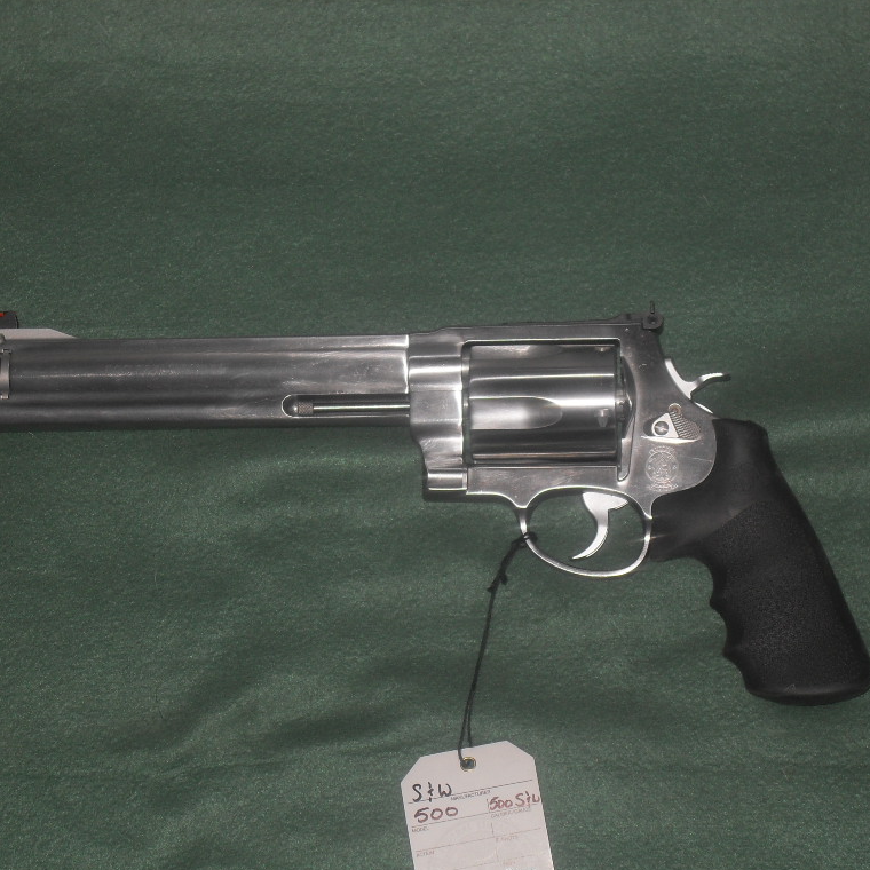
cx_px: 457
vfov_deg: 17.4
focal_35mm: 100
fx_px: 2843
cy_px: 436
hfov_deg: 17.4
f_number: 4.4
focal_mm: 13.5
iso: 100
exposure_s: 1/90
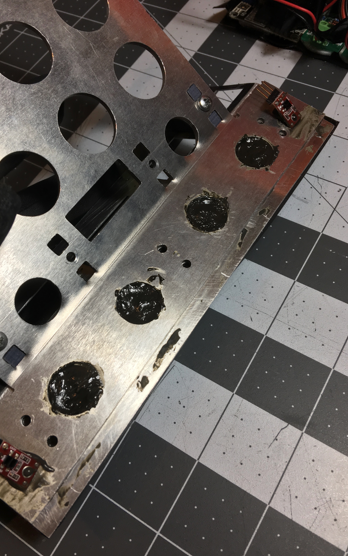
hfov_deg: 40.5
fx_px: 470
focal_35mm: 31
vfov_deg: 61.2
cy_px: 277
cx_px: 149
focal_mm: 4.15
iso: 40
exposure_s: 1/120
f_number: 2.2
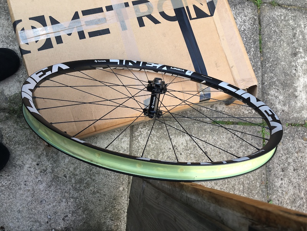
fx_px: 257
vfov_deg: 48.2
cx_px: 154
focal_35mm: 29
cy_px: 116
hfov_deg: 61.7
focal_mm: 4.15
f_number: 2.2
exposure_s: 1/126
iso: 25
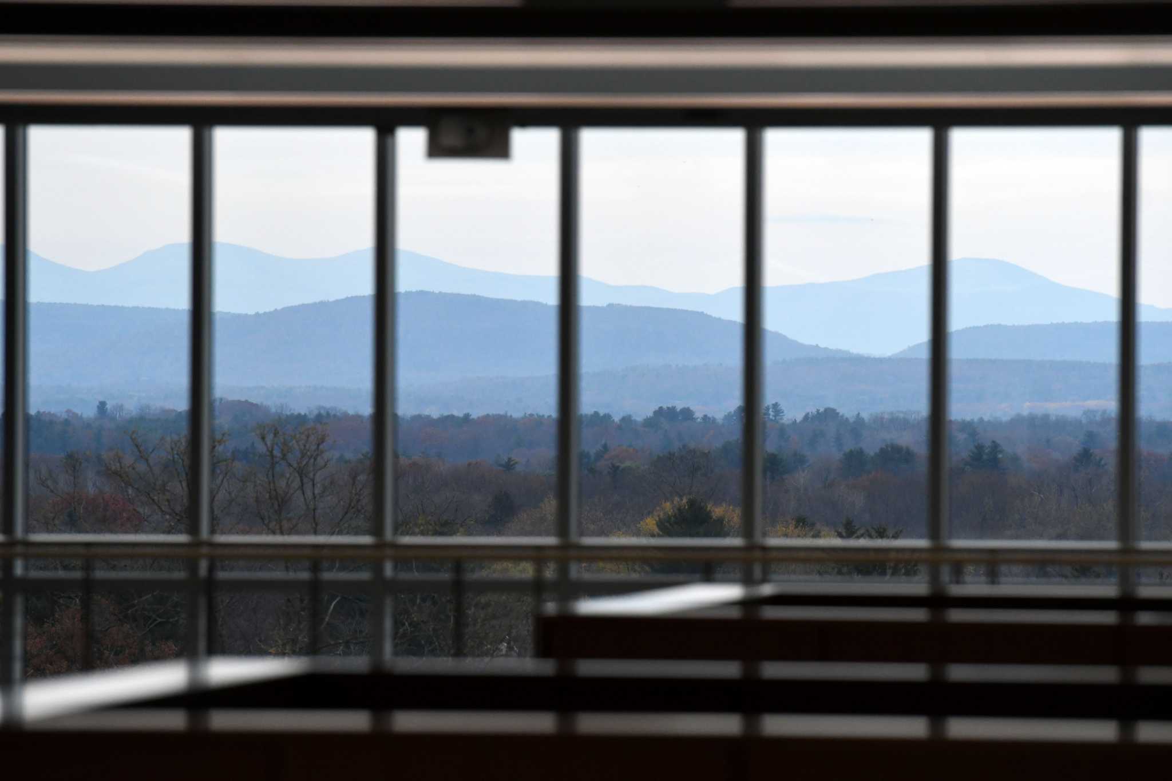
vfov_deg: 4.7
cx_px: 586
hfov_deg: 7.0
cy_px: 390
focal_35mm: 292
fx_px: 9521
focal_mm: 195
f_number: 4.5
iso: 1800
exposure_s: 1/8000
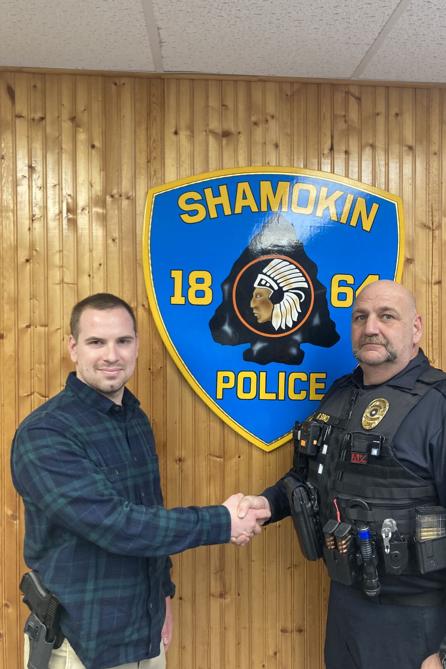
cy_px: 328
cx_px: 255
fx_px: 557
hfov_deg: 43.5
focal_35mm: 30
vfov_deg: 61.9
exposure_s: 1/60
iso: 100
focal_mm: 3.99
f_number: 1.8
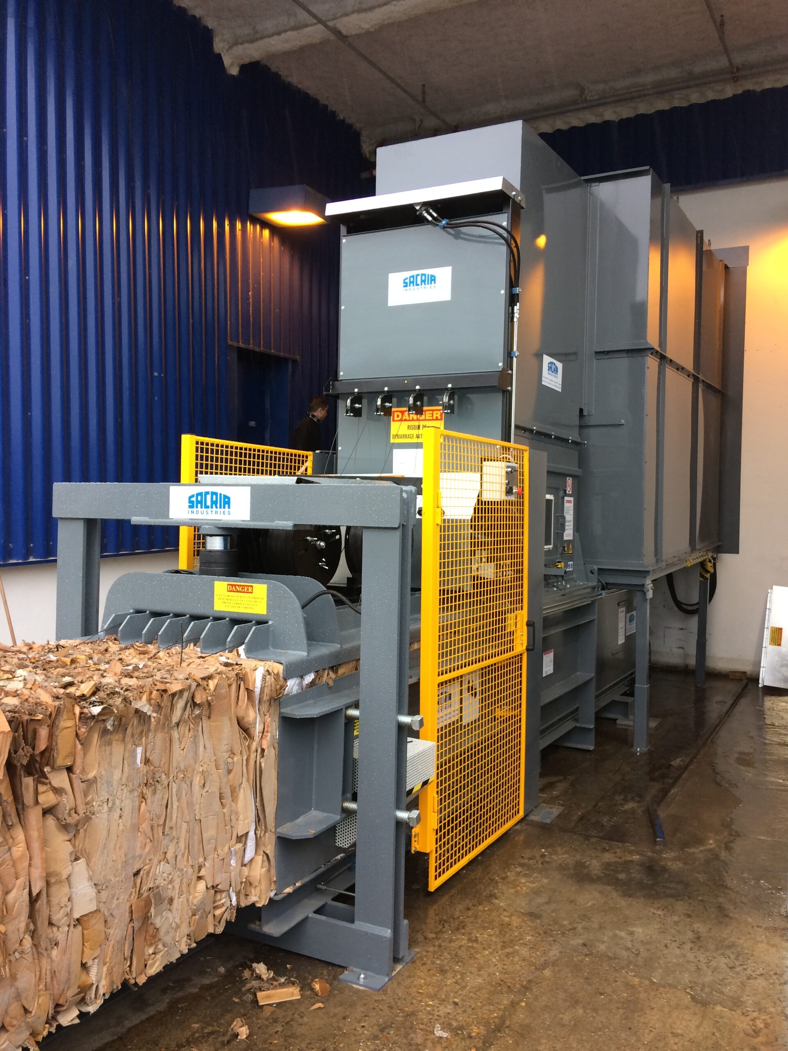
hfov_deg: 48.2
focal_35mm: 29
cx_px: 394
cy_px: 526
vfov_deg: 61.7
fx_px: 880
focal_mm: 4.15
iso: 40
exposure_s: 1/33
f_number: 2.2
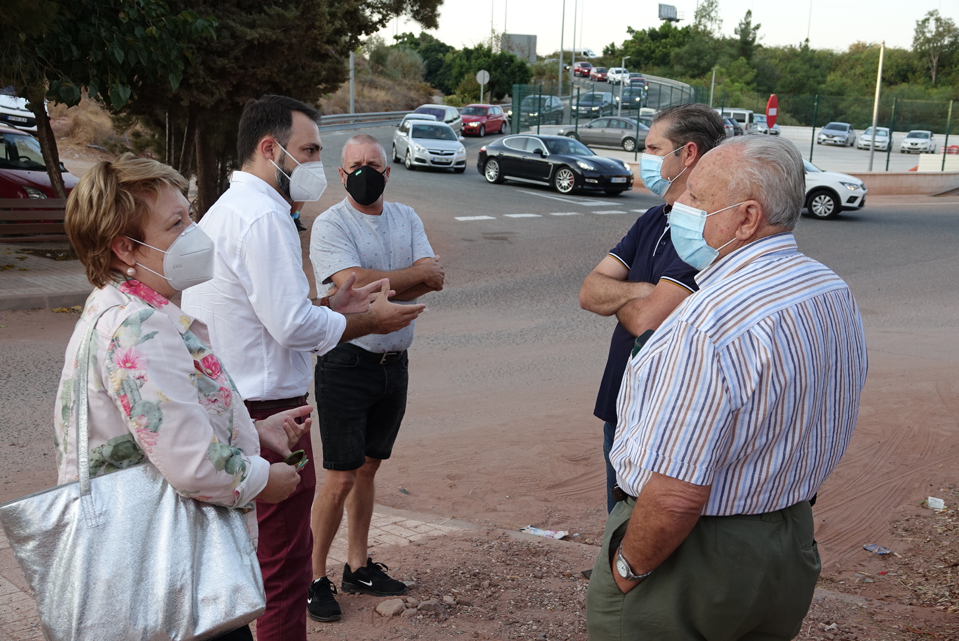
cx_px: 480
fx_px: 986
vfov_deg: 36.0
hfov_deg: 51.9
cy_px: 320
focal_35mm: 37
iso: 160
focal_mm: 13.7
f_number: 3.2
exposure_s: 1/250
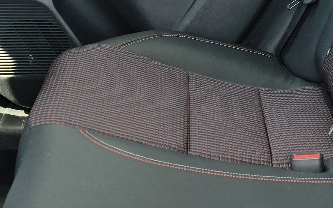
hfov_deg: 23.3
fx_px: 799
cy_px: 31
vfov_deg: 14.7
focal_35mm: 88
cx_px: 253
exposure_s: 1/180
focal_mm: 6.3
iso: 32
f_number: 1.7
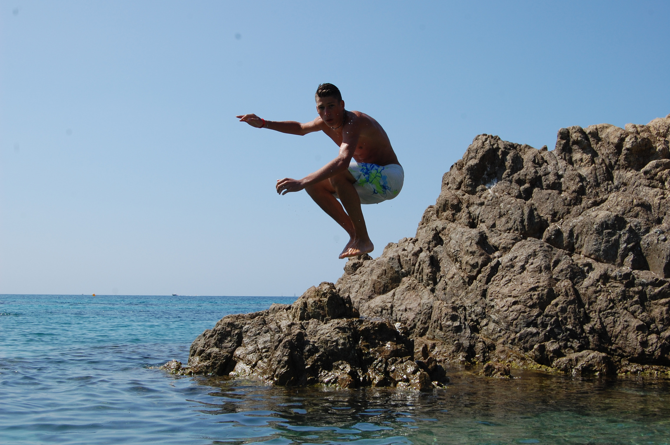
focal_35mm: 46
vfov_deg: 28.9
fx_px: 865
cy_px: 222
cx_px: 335
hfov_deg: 42.4
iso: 200
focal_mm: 31
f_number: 10
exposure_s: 1/400
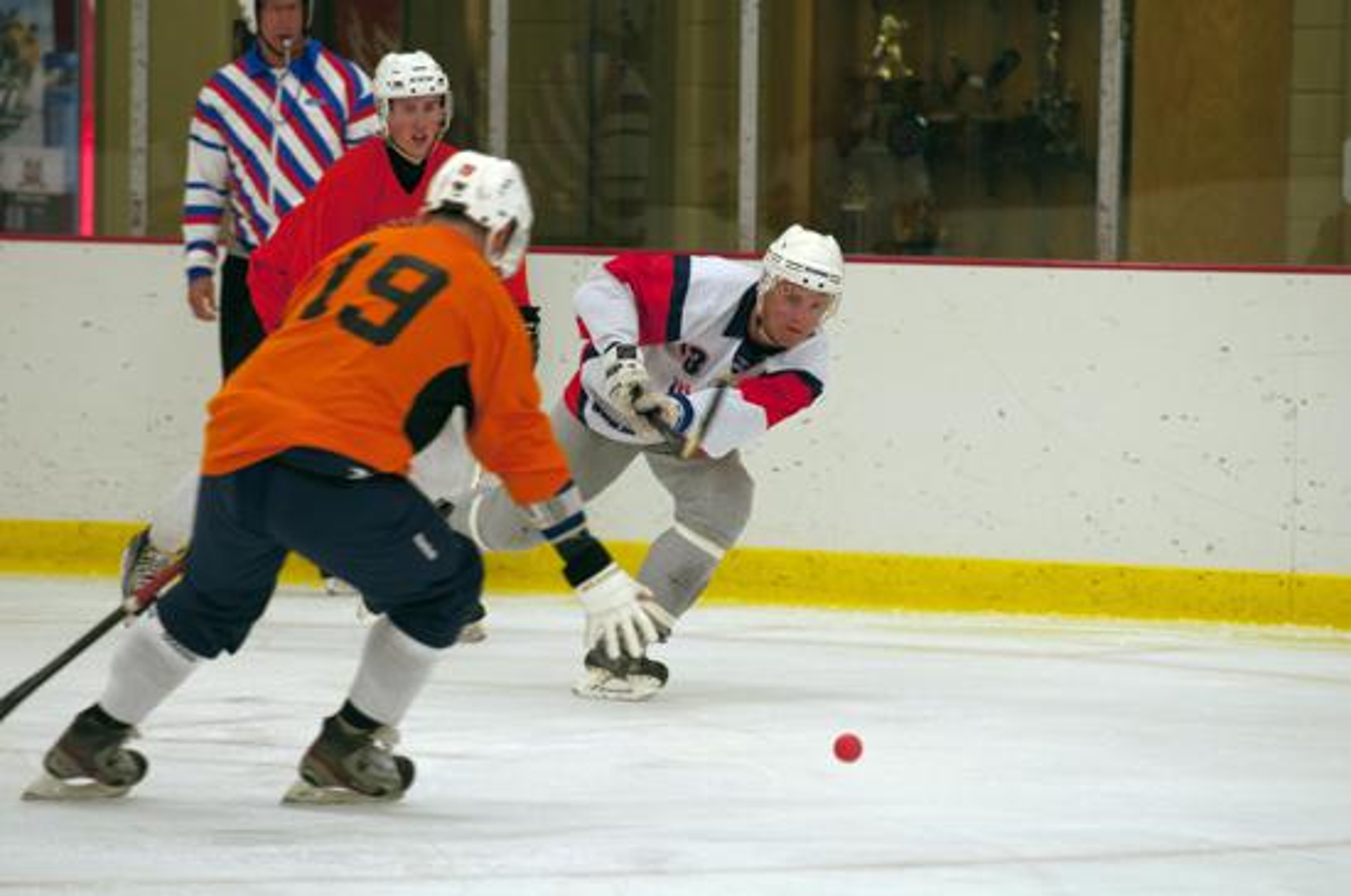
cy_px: 448
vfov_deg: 4.7
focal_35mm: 292
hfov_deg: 7.1
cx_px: 676
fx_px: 10961
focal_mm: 195
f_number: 3.5
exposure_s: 1/250
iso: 640
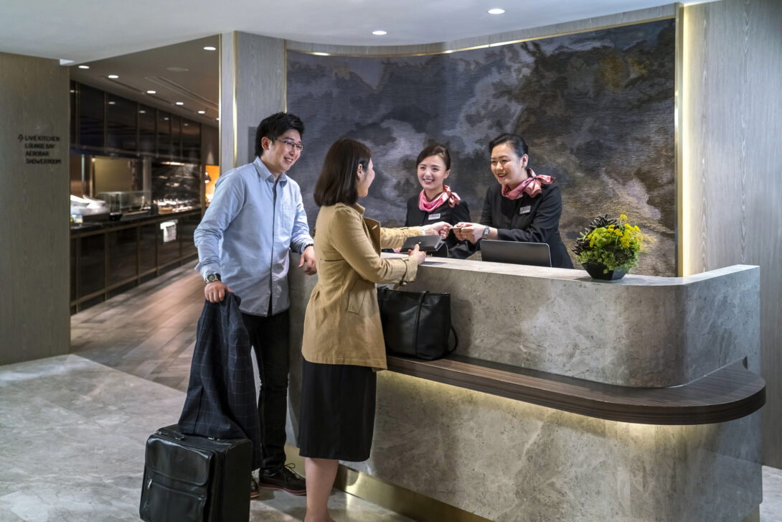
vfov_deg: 38.9
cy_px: 261
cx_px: 391
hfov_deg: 55.8
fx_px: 739
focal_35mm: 34
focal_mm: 34
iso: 1600
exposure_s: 1/80
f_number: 4
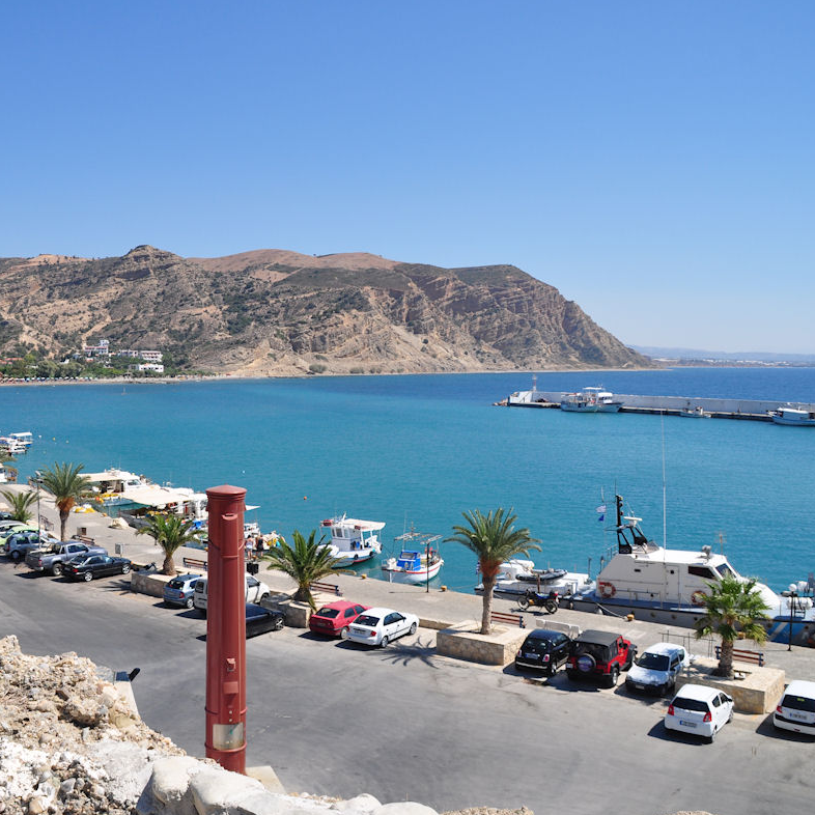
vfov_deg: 47.2
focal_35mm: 35
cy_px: 409
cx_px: 279
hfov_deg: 46.6
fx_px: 932
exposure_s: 1/500
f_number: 9
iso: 200
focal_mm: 18
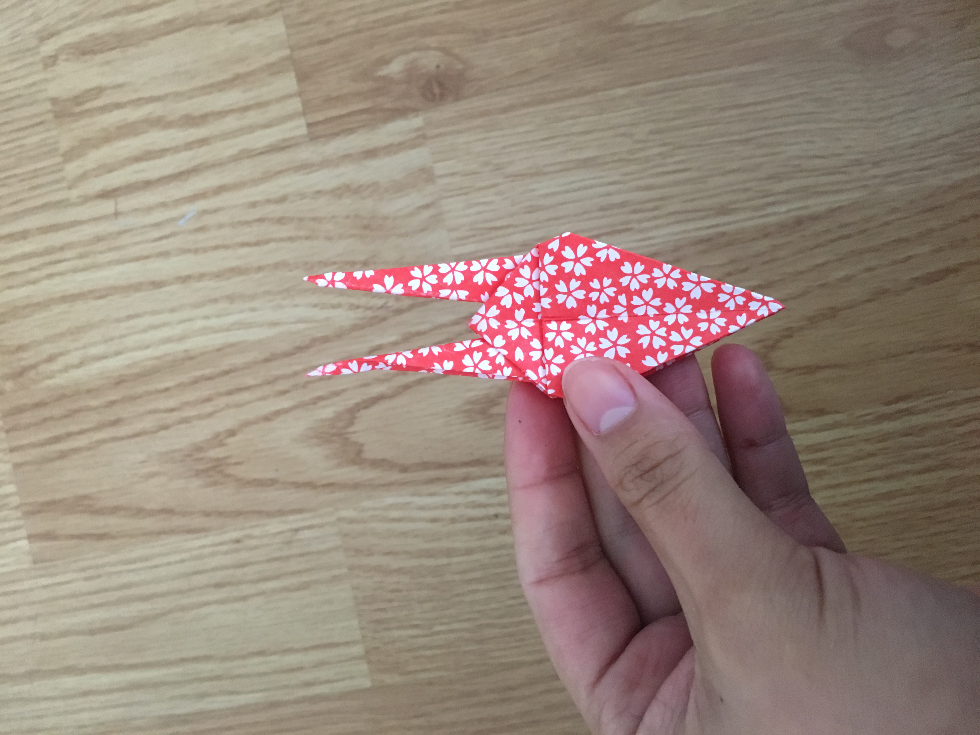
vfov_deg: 48.2
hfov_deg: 61.7
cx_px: 490
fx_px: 821
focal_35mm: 29
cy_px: 368
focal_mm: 4.15
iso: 200
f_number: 2.2
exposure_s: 1/15
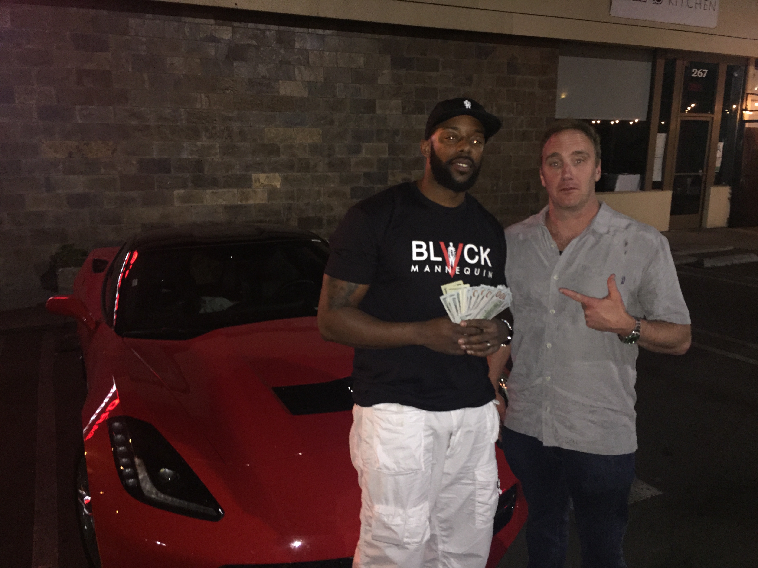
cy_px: 284
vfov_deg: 48.2
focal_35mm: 29
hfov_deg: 61.7
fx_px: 635
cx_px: 379
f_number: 2.2
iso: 200
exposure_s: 1/16
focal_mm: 4.15
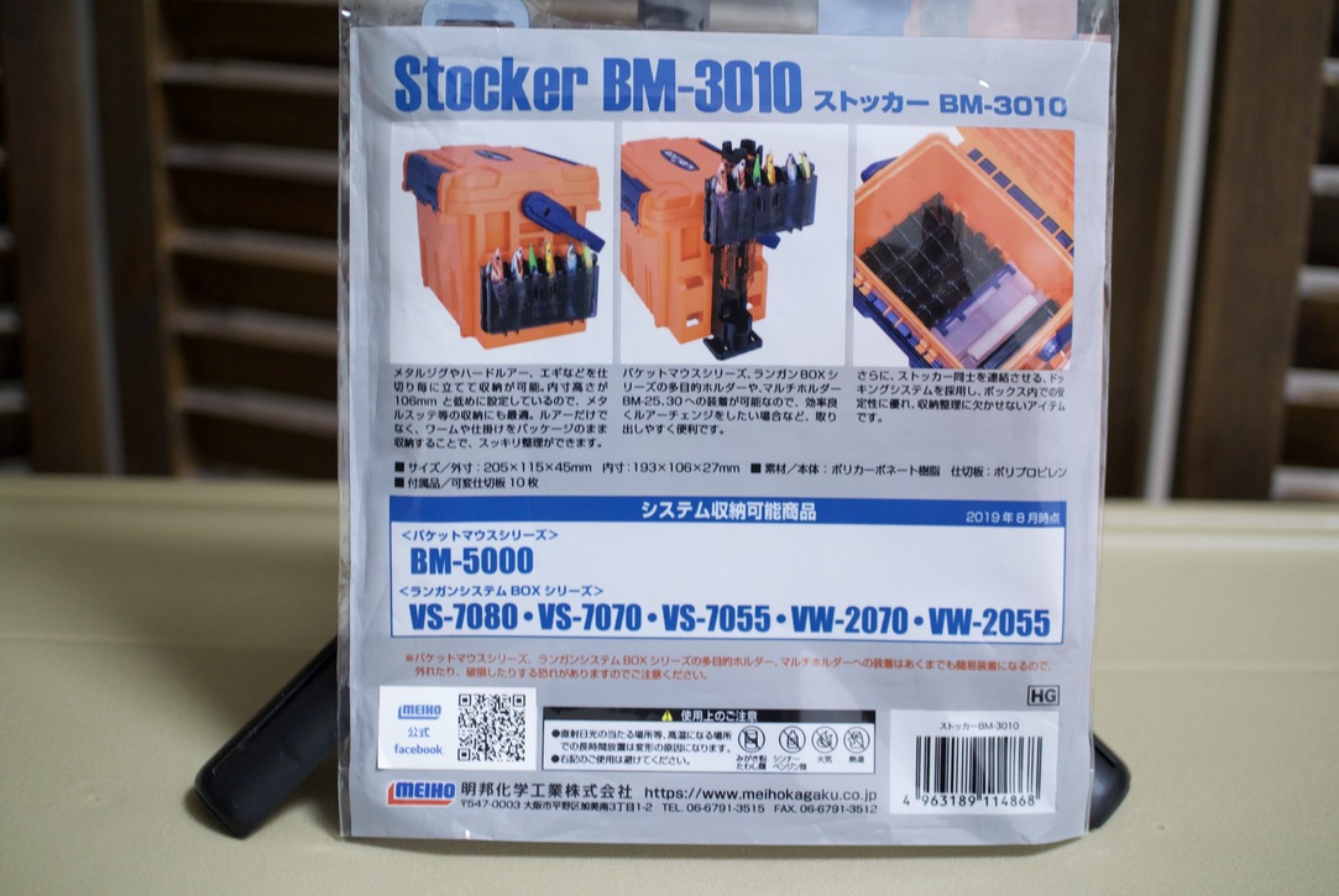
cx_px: 670
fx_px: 1825
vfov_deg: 27.6
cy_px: 448
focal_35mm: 49
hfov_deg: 40.3
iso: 400
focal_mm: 18.5
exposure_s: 1/60
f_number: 2
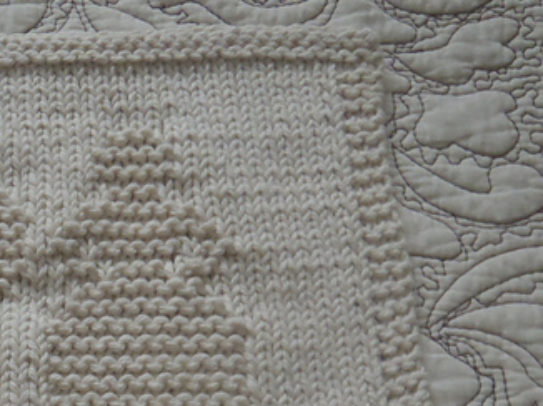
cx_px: 33
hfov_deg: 32.8
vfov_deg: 25.4
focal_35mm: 55
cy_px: 389
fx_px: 862
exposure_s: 1/25
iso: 200
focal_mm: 5
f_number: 3.5
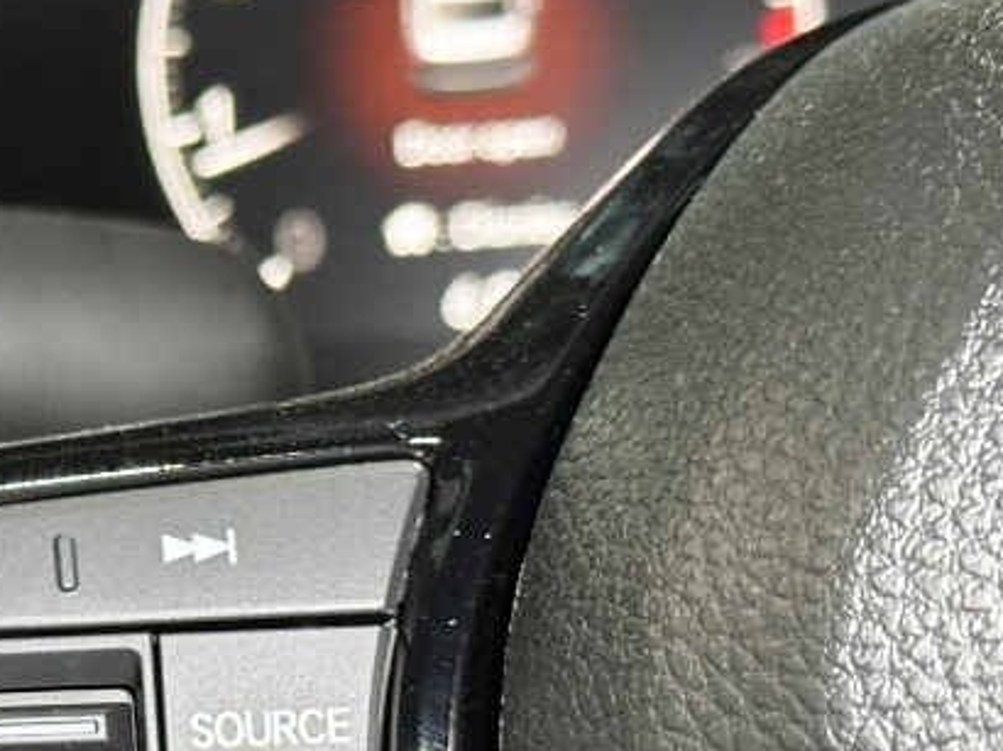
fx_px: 3475
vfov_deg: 12.2
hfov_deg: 16.2
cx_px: 42
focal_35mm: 120
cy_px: 773
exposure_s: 1/40
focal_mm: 6.86
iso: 400
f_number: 1.78
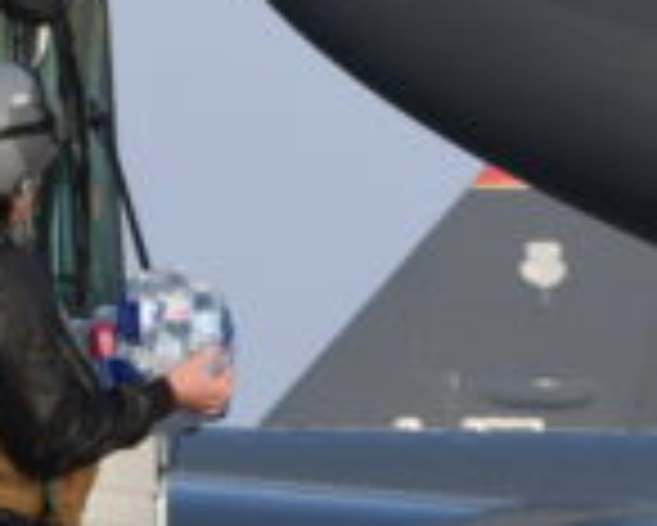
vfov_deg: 1.7
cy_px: 209
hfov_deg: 2.1
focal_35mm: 901
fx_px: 17531
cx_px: 1647
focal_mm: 140
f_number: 7.1
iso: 160
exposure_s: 1/250
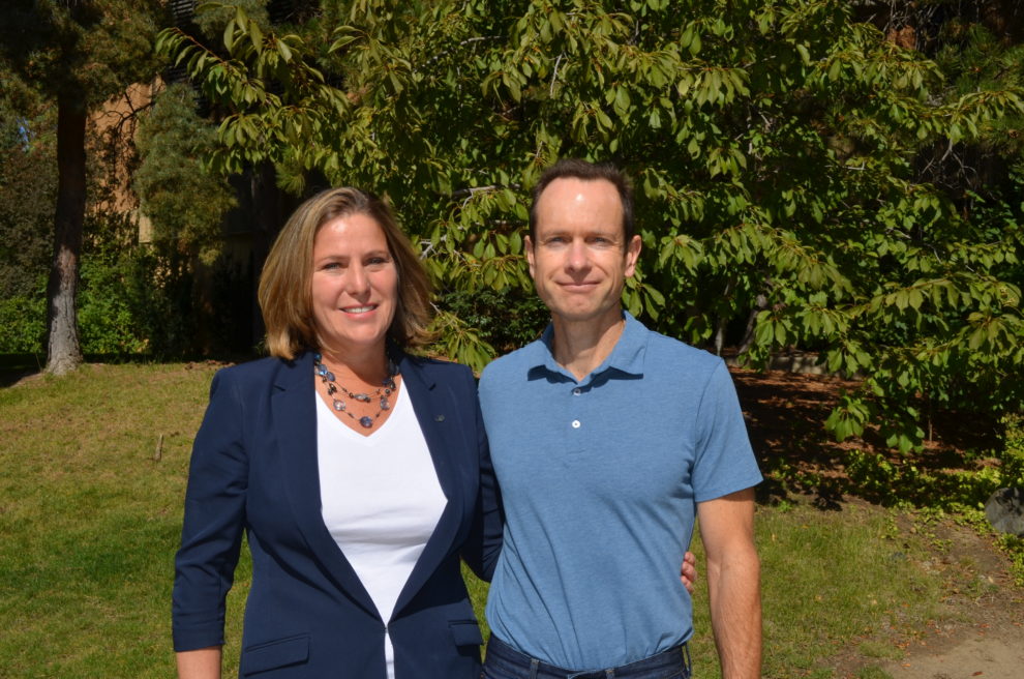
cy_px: 340
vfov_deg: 34.1
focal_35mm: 39
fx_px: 1107
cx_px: 512
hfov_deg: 49.6
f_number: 11
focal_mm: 26
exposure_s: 1/200
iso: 100
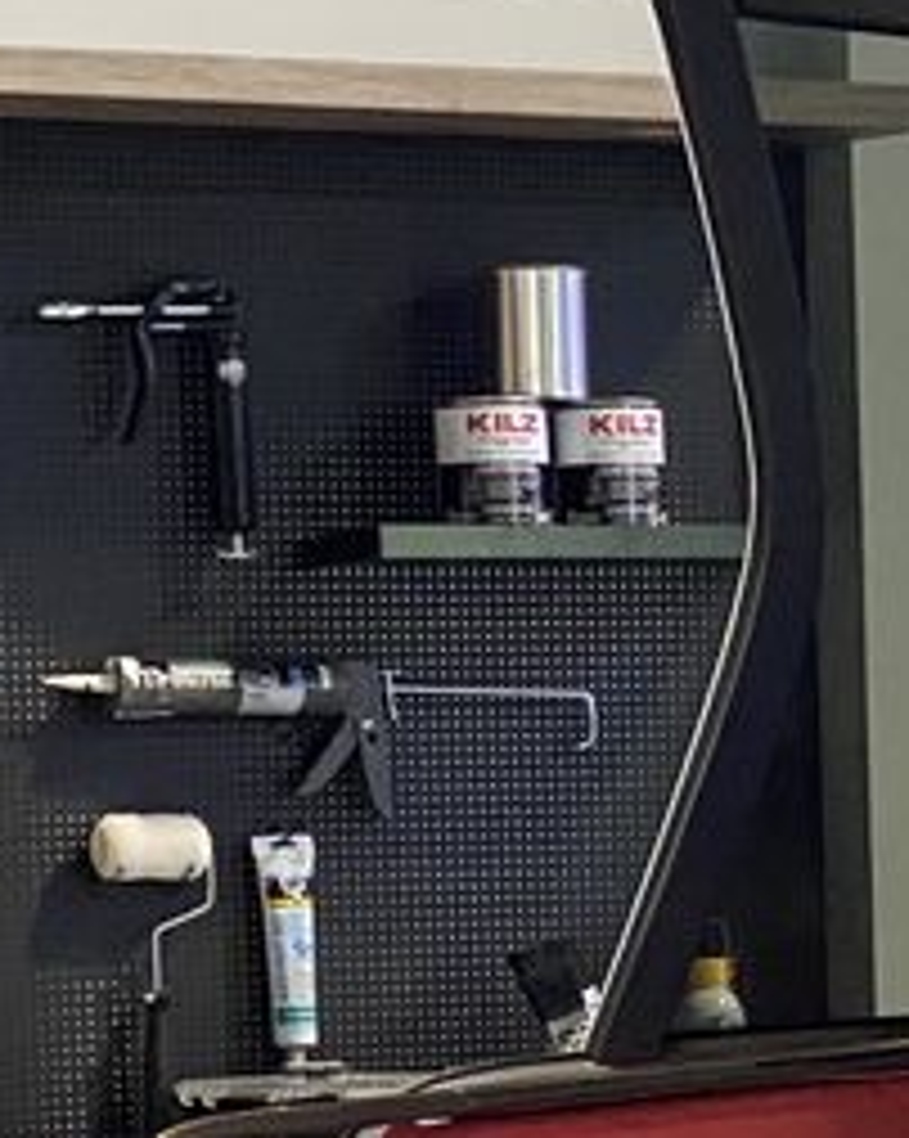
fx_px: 8114
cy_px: 1421
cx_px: 1620
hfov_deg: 6.3
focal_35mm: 241
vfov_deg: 7.9
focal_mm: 6
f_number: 2
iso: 125
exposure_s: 1/75
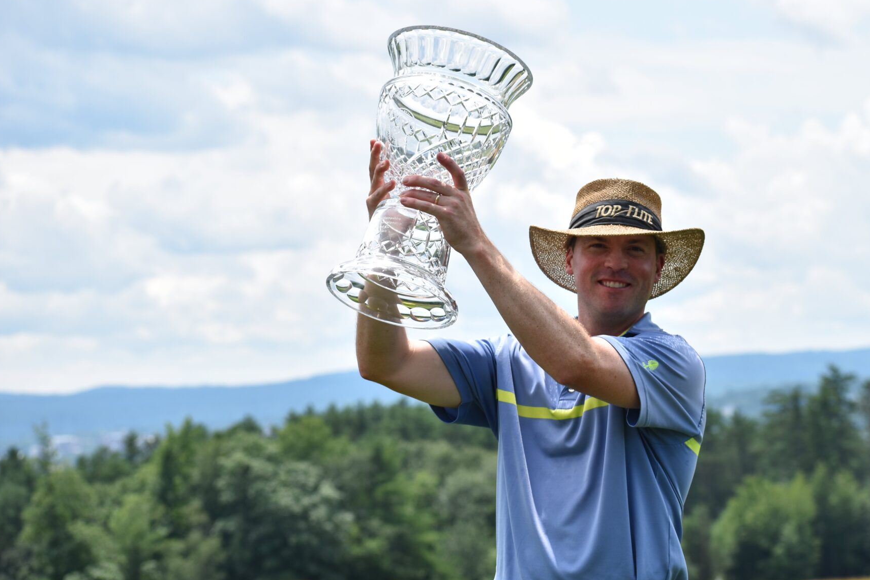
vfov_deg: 9.0
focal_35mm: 153
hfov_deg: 13.5
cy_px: 326
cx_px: 516
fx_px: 3687
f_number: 8
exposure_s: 1/500
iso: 110
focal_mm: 85
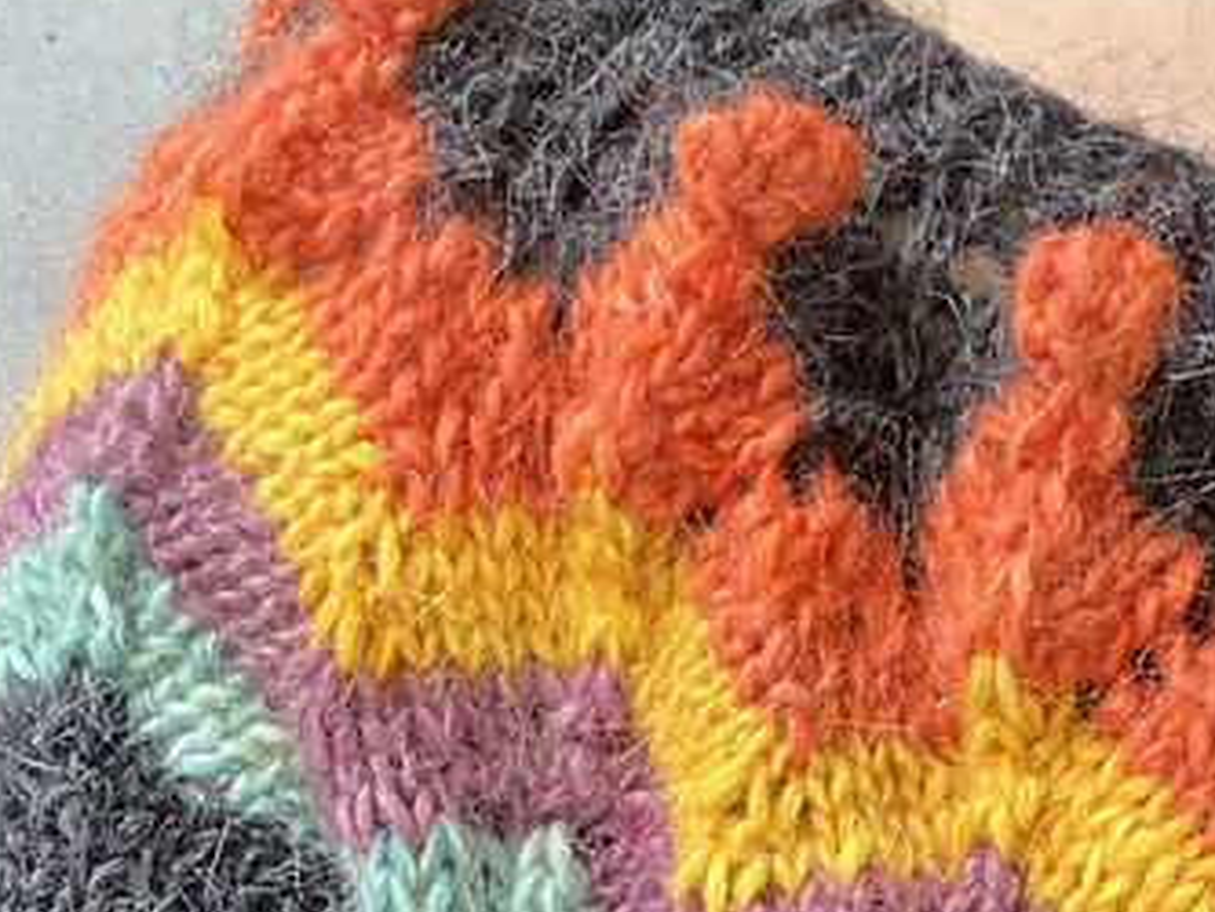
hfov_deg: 41.6
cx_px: 803
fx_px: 1580
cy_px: 633
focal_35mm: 45
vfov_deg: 31.9
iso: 400
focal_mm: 2.71
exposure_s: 1/45
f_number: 2.2
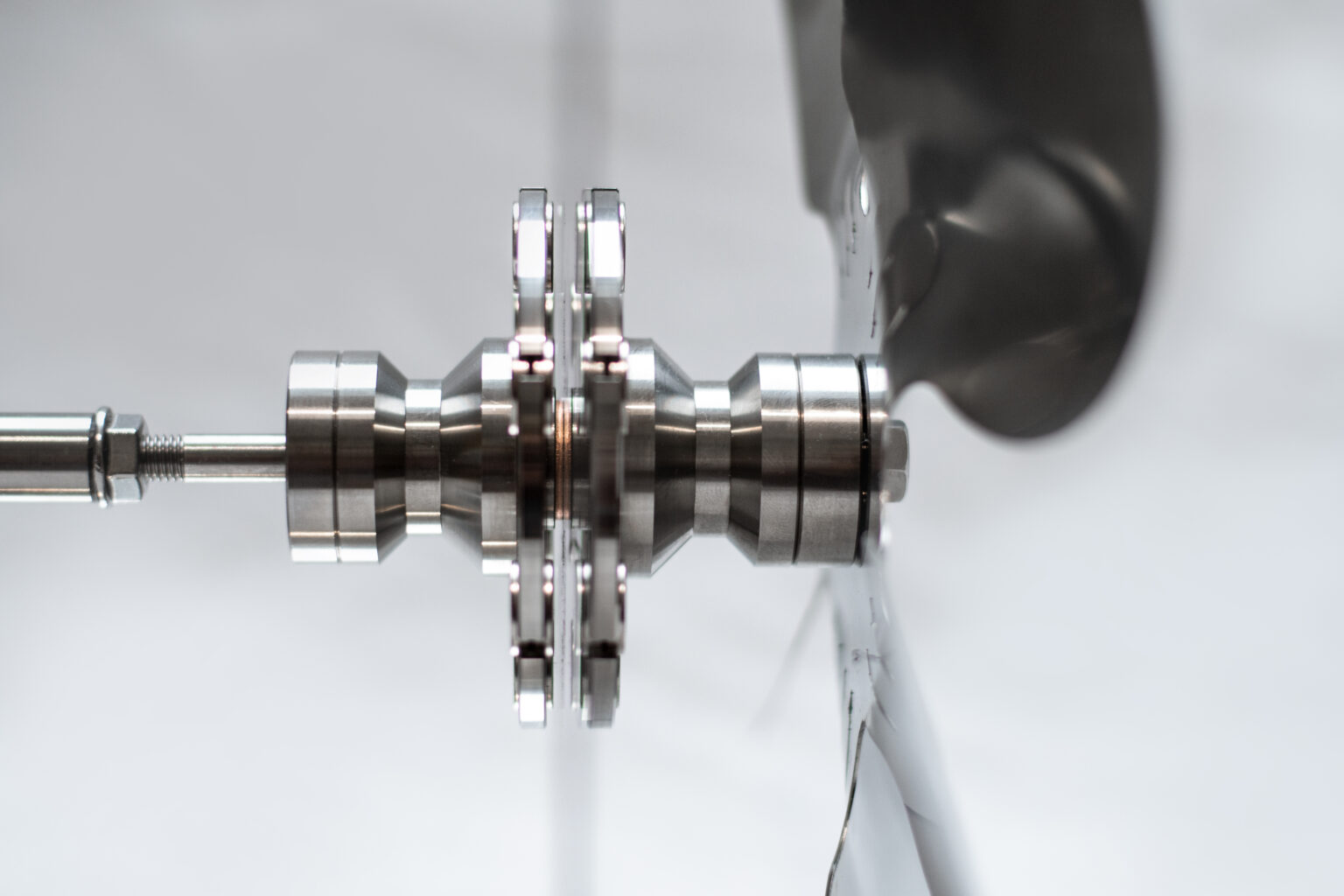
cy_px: 448
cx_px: 672
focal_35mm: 75
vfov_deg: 18.2
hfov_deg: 27.0
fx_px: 2800
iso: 200
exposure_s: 1/250
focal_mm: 50
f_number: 2.2
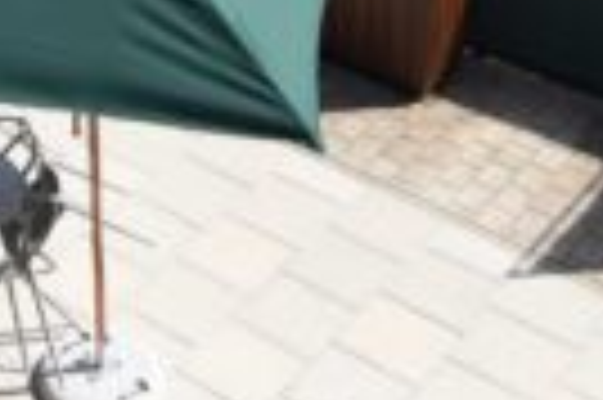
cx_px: -4
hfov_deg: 18.3
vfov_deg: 10.3
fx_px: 1824
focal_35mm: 109
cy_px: -652
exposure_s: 1/8000
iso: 640
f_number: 4.5
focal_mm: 19
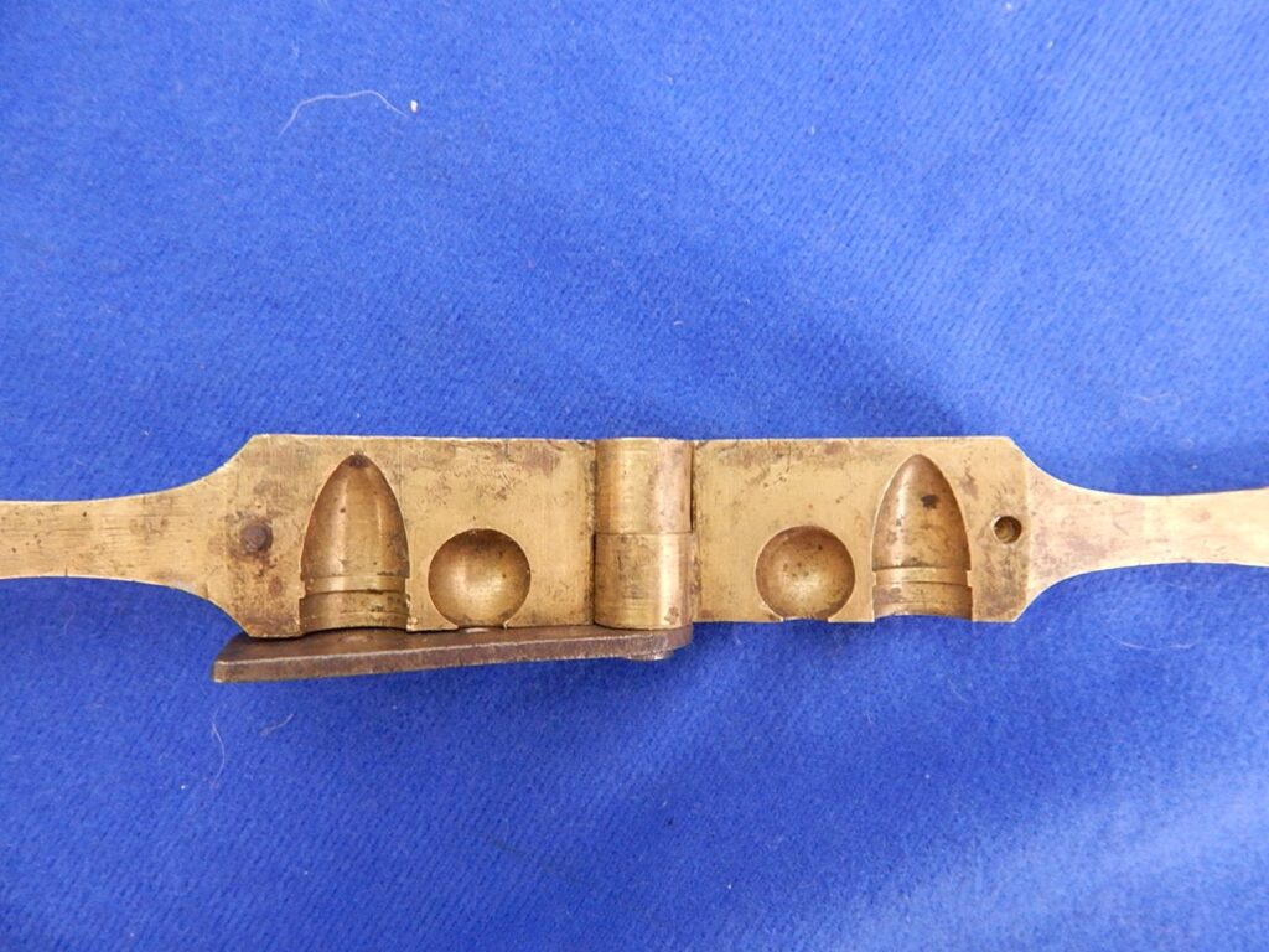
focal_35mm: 22
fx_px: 807
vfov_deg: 61.1
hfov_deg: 76.4
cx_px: 634
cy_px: 476
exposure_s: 1/8
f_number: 3
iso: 500
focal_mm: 4
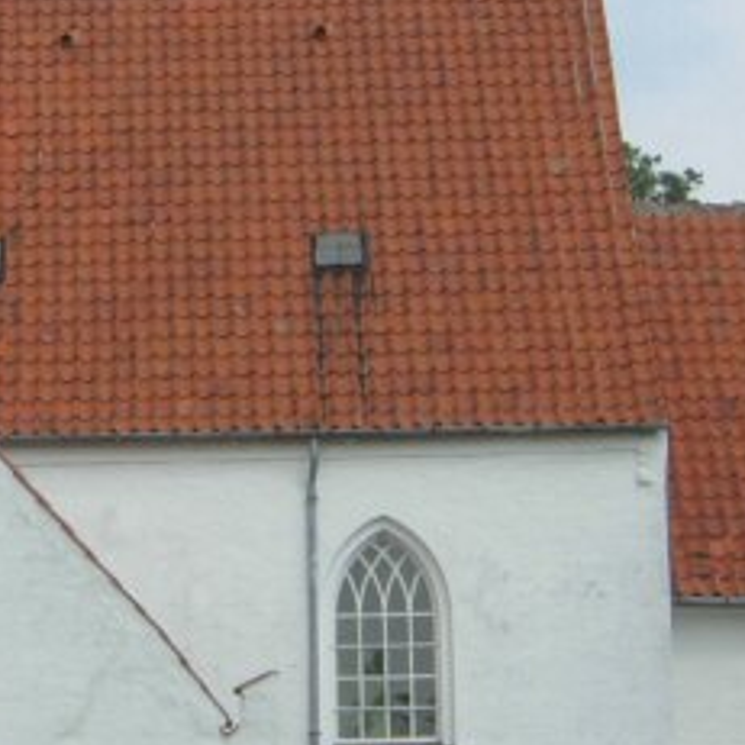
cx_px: 123
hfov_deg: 14.0
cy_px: 92
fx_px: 3019
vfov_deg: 13.9
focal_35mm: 124
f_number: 6.8
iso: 50
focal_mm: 7.5
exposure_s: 1/304
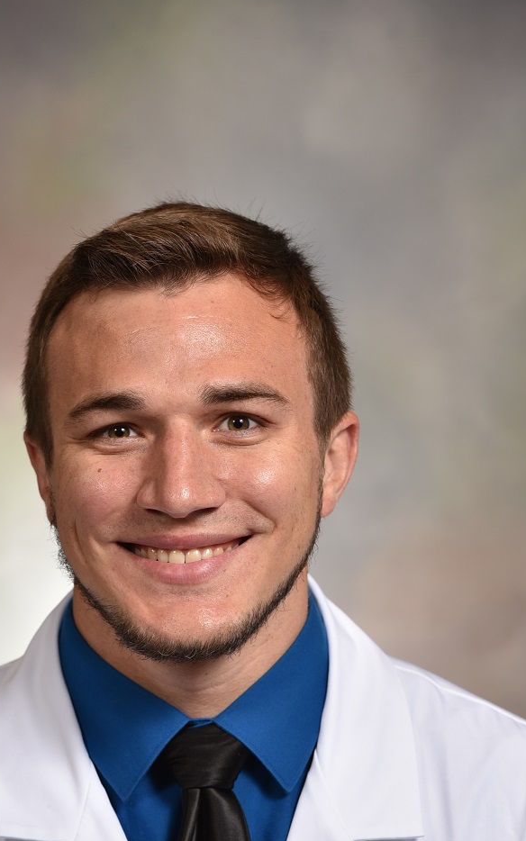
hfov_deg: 4.7
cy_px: 667
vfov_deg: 7.5
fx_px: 6374
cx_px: 164
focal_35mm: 278
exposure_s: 1/160
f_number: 6.3
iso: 250
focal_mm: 170
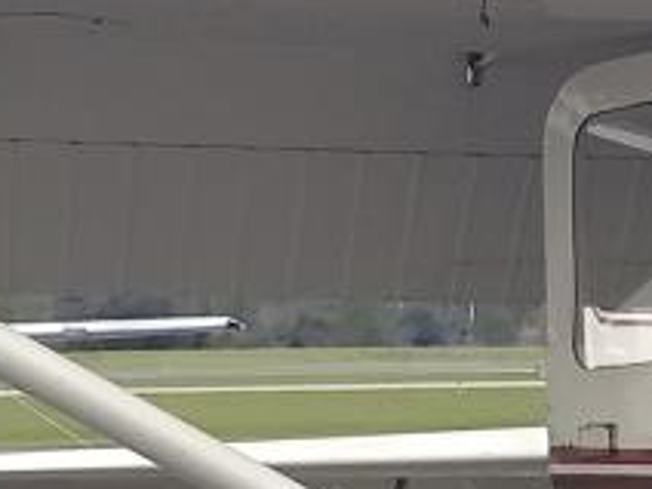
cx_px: 1043
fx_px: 3692
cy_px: 726
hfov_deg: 9.7
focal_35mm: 196
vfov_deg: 7.5
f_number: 1.7
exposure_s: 1/254
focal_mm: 3.93
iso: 40
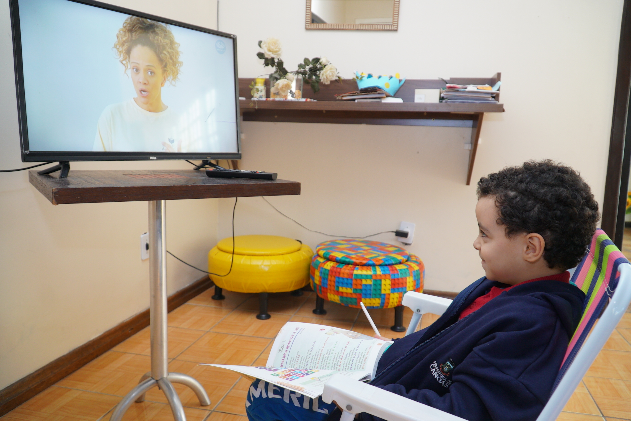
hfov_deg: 67.4
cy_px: 210
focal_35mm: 27
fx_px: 473
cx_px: 316
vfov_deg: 48.0
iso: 500
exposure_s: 1/50
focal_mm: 18
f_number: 4
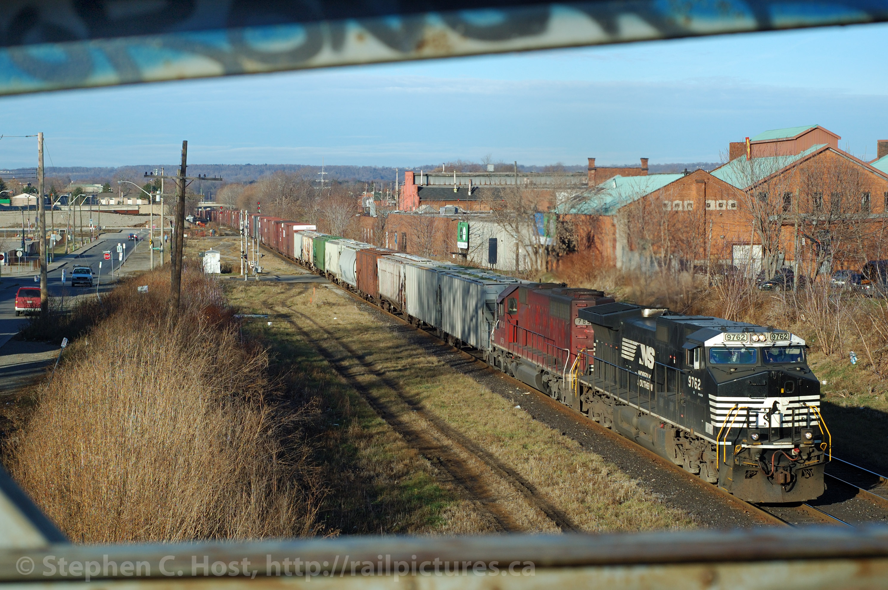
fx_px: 1848
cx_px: 444
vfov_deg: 18.1
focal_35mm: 75
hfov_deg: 27.0
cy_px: 295
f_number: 6.3
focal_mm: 50
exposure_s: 1/800
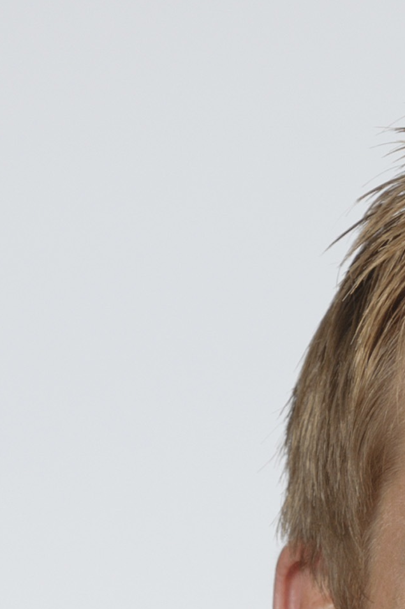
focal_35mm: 647
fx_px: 10929
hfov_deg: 2.1
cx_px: 641
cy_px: 1147
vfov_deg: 3.2
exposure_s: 1/250
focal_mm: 145
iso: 160
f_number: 8
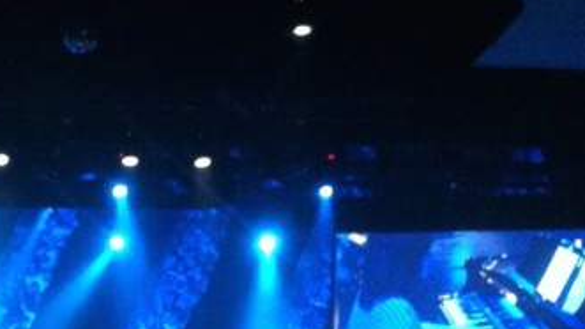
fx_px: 1783
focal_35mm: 115
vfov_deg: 10.1
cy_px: 531
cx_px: -103
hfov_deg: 17.8
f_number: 2.8
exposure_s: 1/15
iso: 500
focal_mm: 3.85
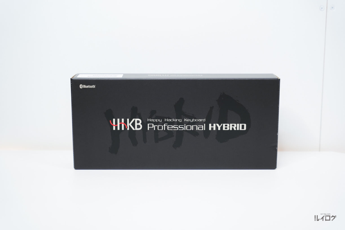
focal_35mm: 63
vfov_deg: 21.5
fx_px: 607
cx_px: 172
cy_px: 115
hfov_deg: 31.7
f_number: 2.8
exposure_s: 1/125
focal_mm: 63.3
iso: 400
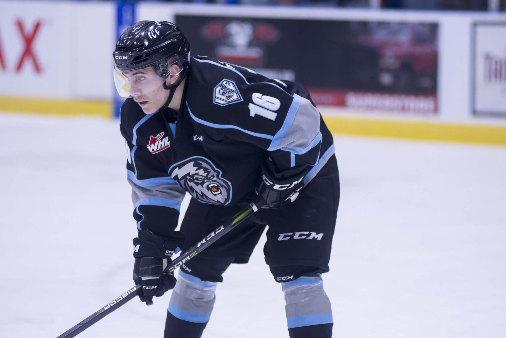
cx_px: 253
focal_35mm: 232
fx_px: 3267
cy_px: 169
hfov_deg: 8.9
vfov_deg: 5.9
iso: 1000
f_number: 2.8
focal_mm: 155
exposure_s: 1/500
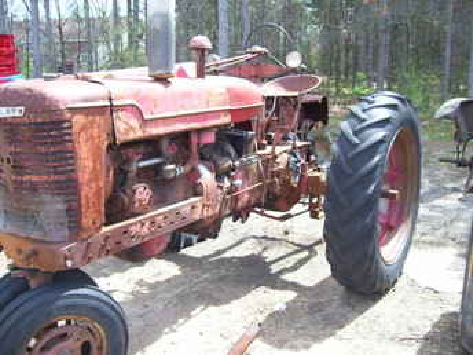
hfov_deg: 51.4
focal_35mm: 36
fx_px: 492
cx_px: 236
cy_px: 178
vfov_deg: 39.7
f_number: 2.7
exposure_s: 1/250
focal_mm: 6
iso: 80
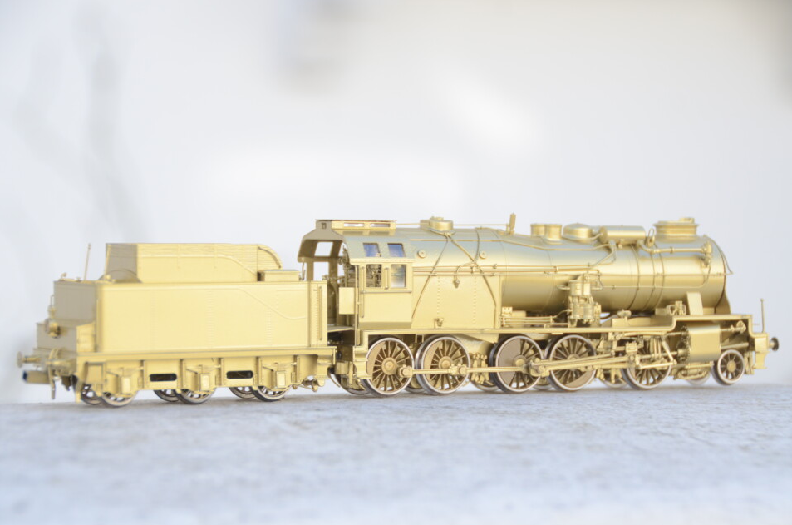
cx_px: 397
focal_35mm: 129
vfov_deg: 10.6
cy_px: 280
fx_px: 2832
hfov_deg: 15.9
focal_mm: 80
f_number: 5
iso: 400
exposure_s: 1/320
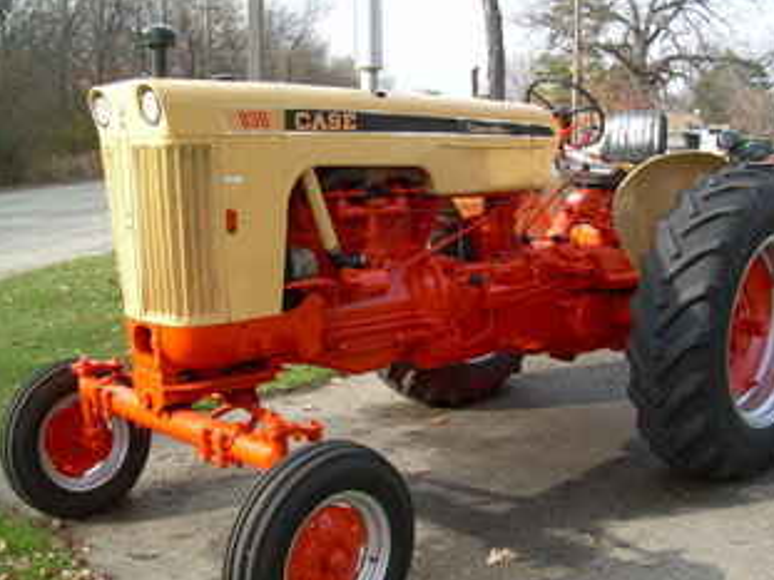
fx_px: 939
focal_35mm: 42
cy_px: 311
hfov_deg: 44.8
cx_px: 421
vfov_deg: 34.3
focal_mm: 6.3
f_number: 4.6
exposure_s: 1/115
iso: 50
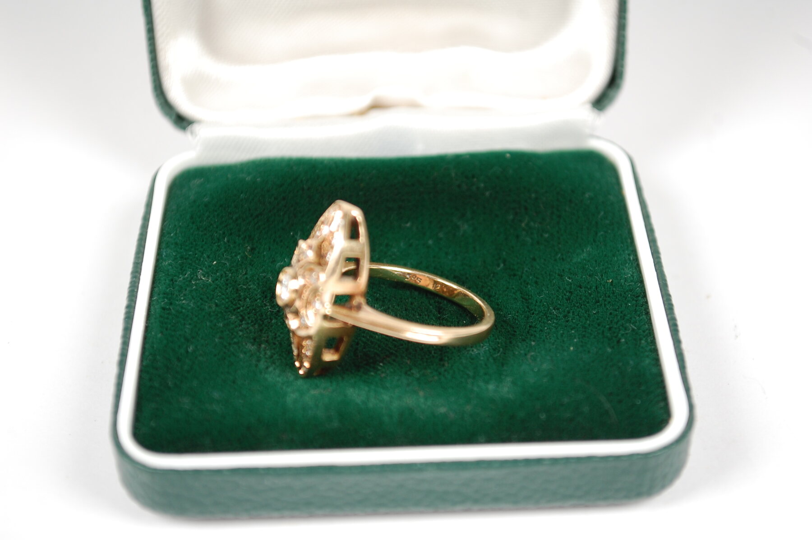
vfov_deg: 18.2
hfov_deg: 27.0
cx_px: 406
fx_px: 1690
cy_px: 270
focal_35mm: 75
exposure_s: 1/125
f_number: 5.6
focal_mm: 50
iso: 400
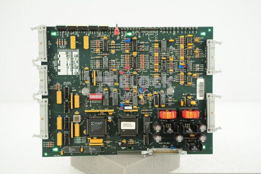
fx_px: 398
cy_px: 87
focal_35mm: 55
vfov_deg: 24.6
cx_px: 130
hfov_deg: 36.3
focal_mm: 55
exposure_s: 1/125
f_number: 8
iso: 1600
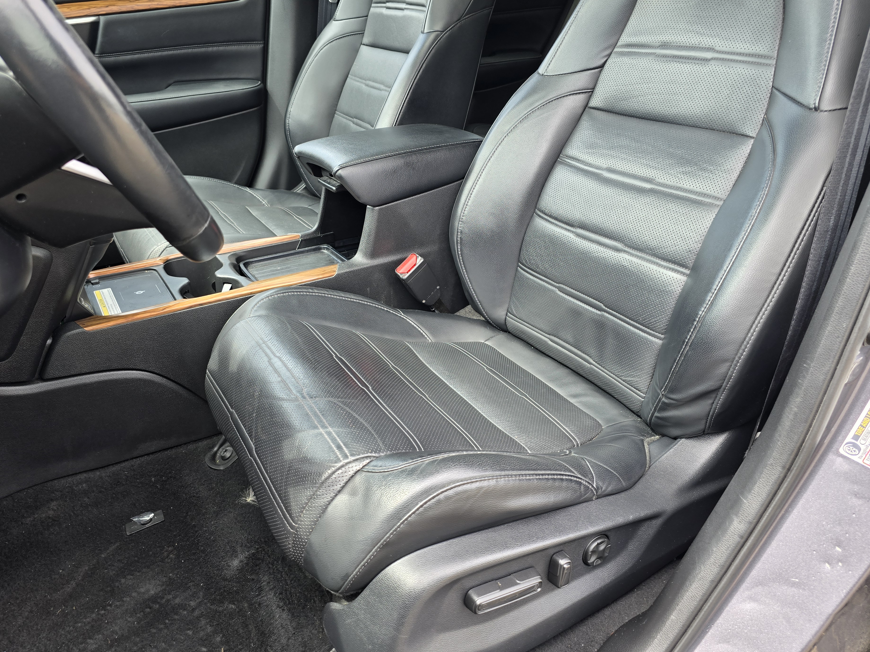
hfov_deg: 69.3
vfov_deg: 54.9
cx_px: 401
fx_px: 628
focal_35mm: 25
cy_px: 337
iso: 50
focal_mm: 6.3
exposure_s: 1/180
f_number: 1.7
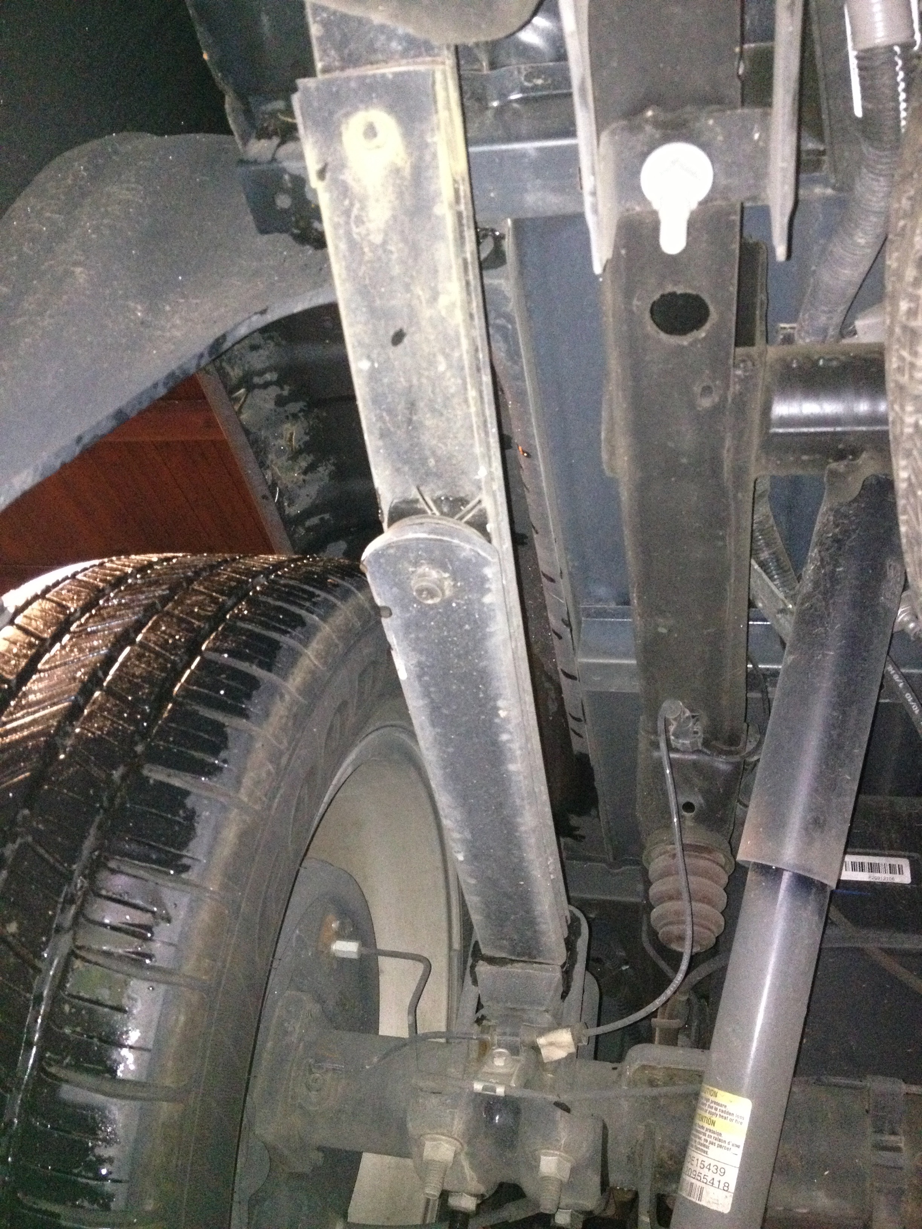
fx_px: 1243
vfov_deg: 52.6
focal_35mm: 35
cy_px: 614
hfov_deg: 40.7
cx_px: 461
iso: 500
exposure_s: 1/16
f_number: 2.4
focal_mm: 4.28
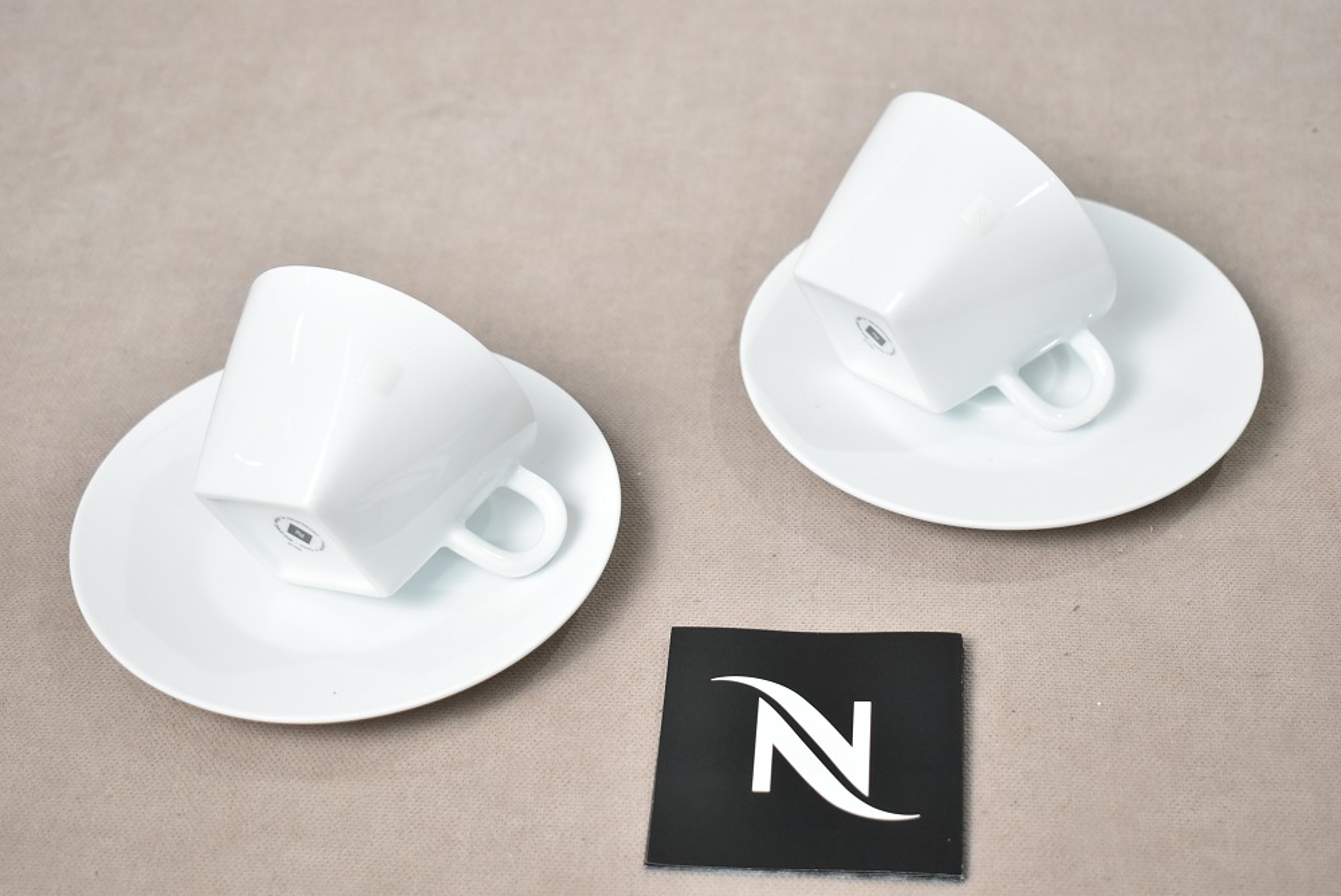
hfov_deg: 31.9
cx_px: 670
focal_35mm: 63
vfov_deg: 21.6
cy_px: 448
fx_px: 2348
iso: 1600
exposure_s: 1/80
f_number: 5
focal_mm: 42
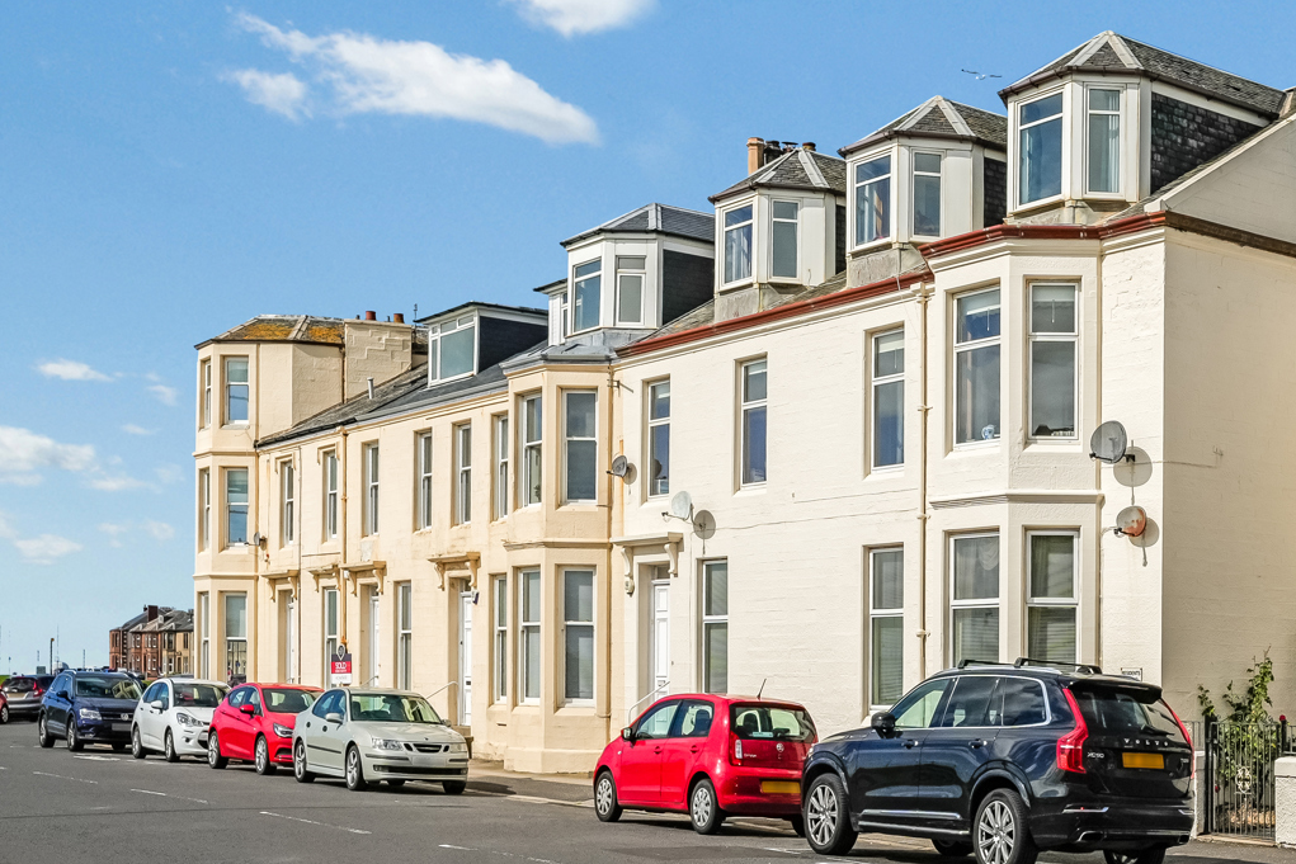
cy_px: 513
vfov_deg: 28.6
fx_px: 1692
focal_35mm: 47
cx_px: 1167
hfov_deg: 39.0
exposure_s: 1/5000
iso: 640
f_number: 8
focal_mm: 24
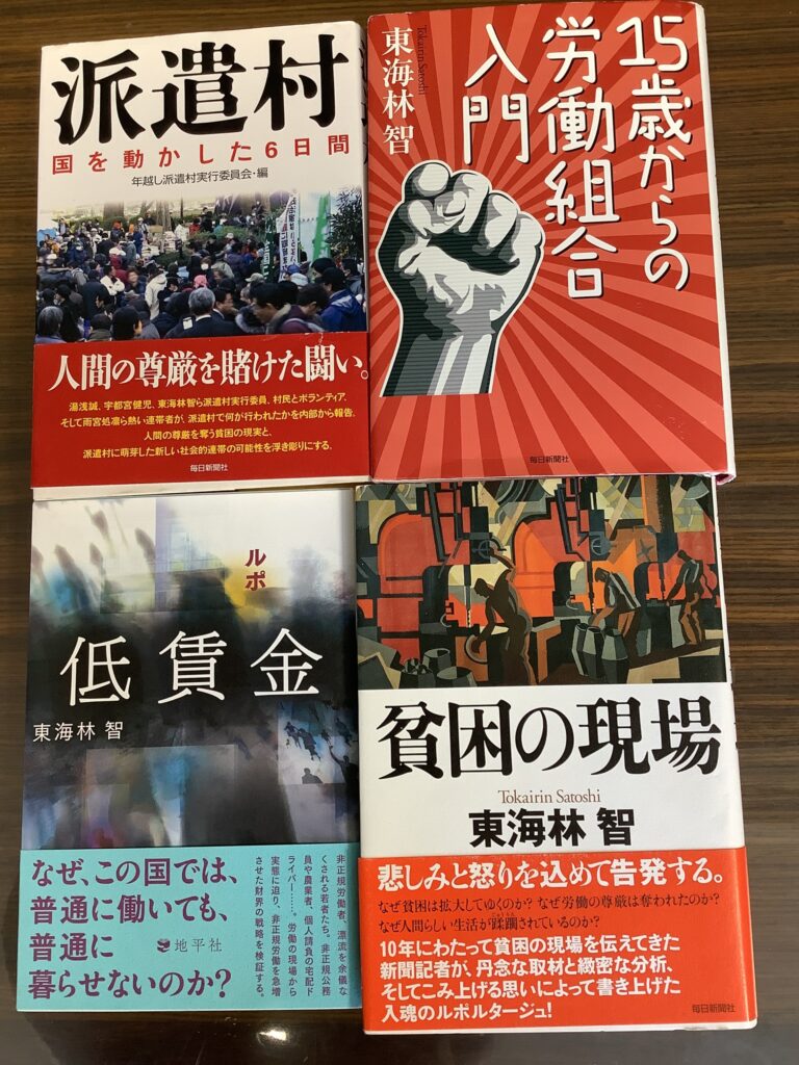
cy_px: 532
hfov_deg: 45.4
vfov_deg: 58.4
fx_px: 954
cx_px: 400
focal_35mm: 31
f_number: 2.4
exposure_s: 1/50
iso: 80
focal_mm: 3.3
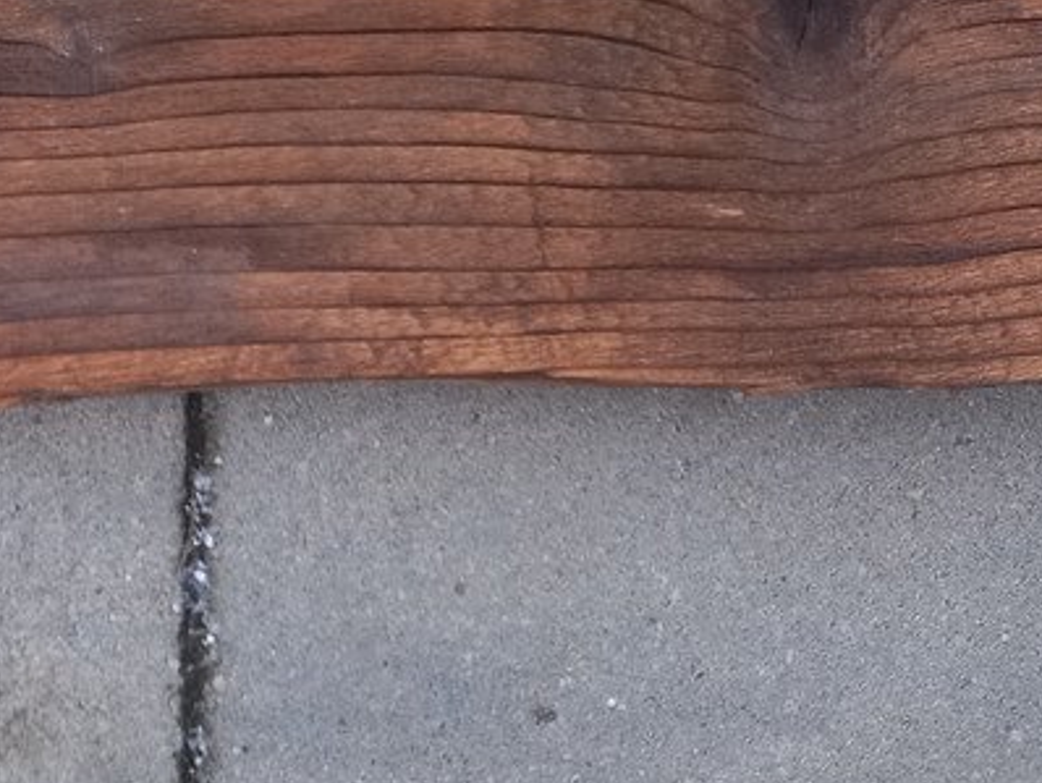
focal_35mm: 67
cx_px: -166
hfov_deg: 26.2
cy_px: -241
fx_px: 2018
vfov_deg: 20.1
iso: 160
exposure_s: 1/50
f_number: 2
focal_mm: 4.6
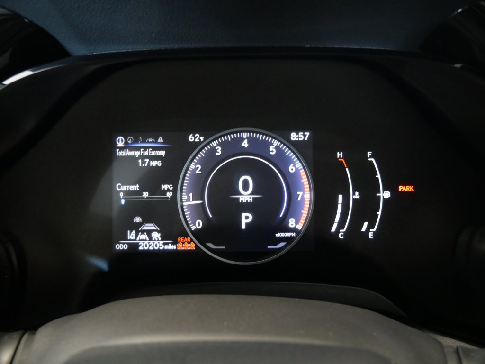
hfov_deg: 71.6
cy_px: 182
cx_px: 242
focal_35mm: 24
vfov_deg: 56.8
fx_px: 336
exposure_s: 1/20
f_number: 3.5
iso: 3200
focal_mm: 12
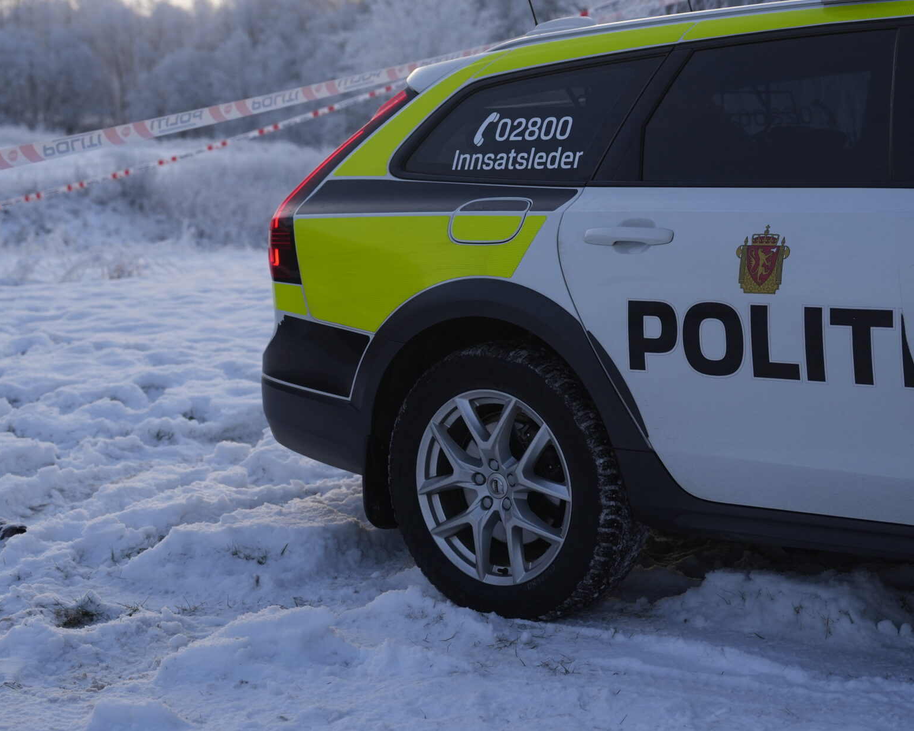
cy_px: 230
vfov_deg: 20.9
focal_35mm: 73
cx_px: 413
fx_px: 1975
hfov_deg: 26.0
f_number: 2.8
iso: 400
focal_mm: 47
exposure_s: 1/500
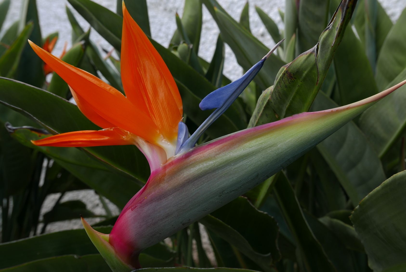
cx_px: 203
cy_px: 136
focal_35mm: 31
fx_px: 350
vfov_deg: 42.4
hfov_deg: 60.2
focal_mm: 13.9
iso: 100
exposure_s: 1/100
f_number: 6.3
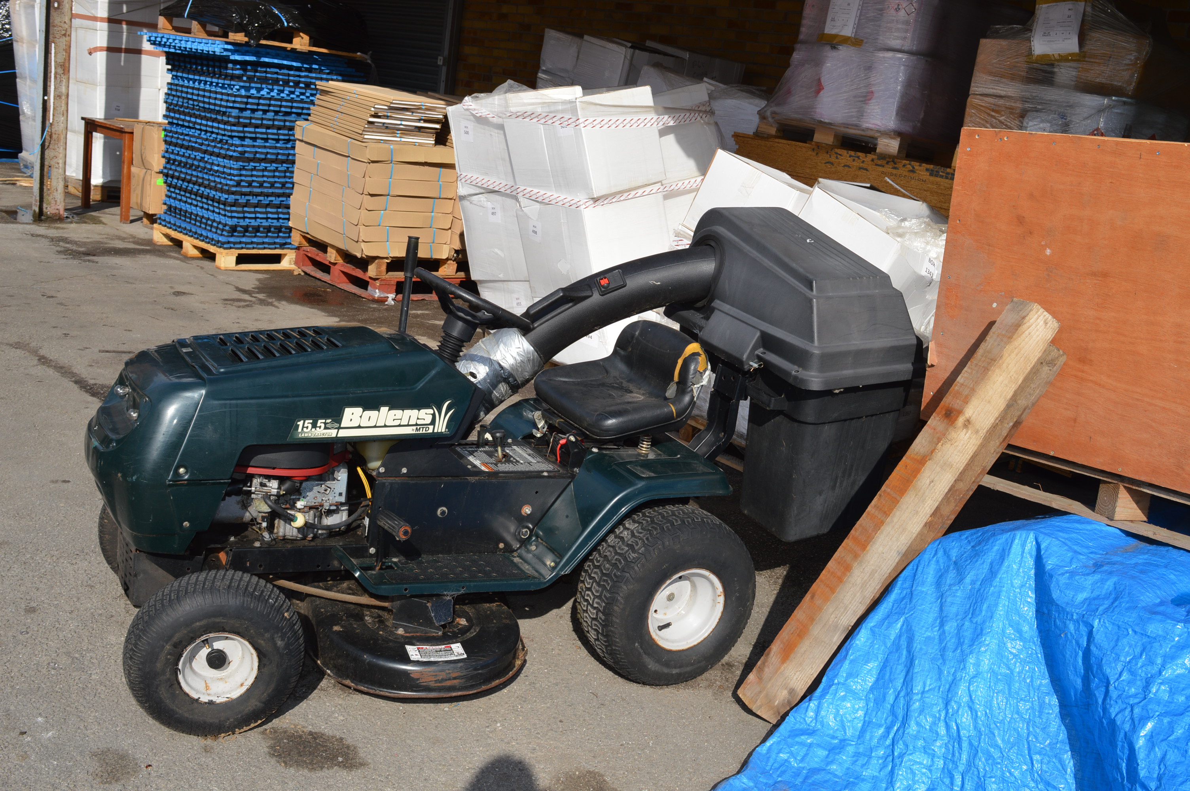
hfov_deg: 53.2
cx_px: 595
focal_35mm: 36
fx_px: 1189
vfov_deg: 36.8
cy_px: 396
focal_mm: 24
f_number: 9
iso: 100
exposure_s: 1/200
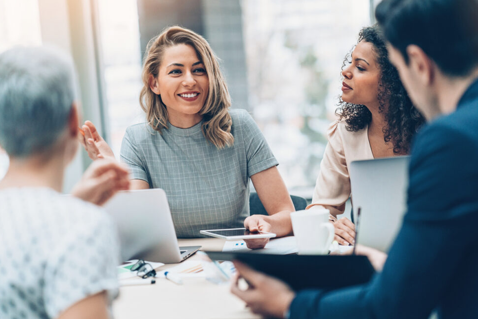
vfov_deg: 15.2
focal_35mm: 90
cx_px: 248
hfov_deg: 22.6
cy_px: 160
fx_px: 1195
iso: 800
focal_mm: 85
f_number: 2.2
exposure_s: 1/500
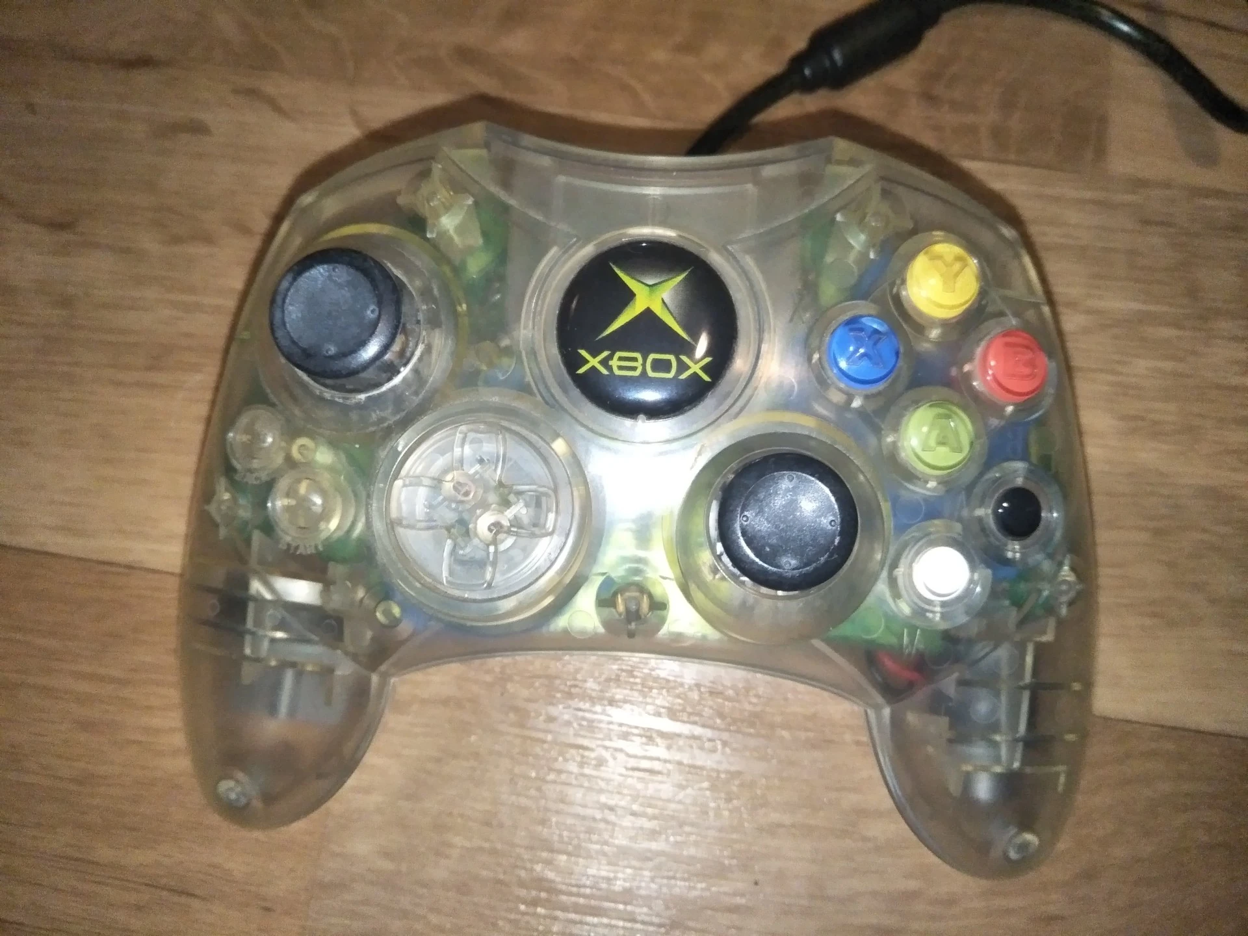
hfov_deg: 81.7
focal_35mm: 20
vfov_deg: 66.0
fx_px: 721
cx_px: 624
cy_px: 468
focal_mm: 3.46
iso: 290
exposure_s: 1/33
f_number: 2.2
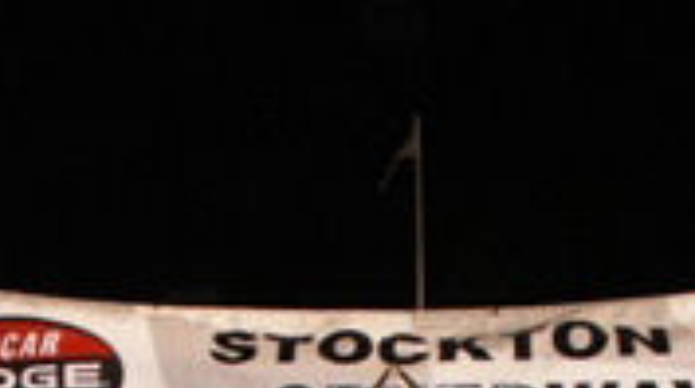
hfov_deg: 15.6
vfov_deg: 8.3
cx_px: 247
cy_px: 776
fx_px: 2540
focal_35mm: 138
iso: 160
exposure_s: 1/40
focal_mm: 5.86
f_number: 2.8
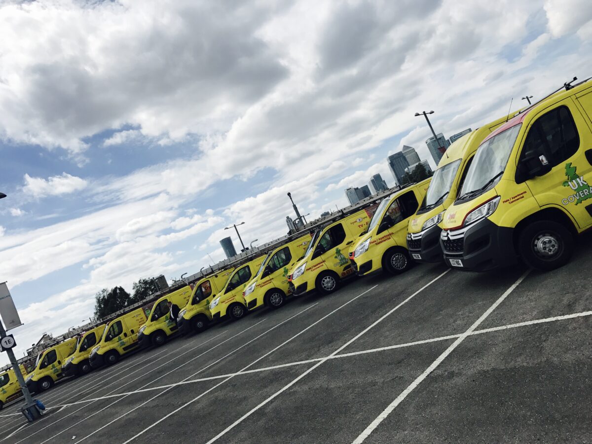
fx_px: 479
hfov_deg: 63.4
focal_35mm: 28
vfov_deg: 49.7
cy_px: 222
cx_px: 296
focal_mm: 3.99
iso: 20
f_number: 1.8
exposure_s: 1/5319
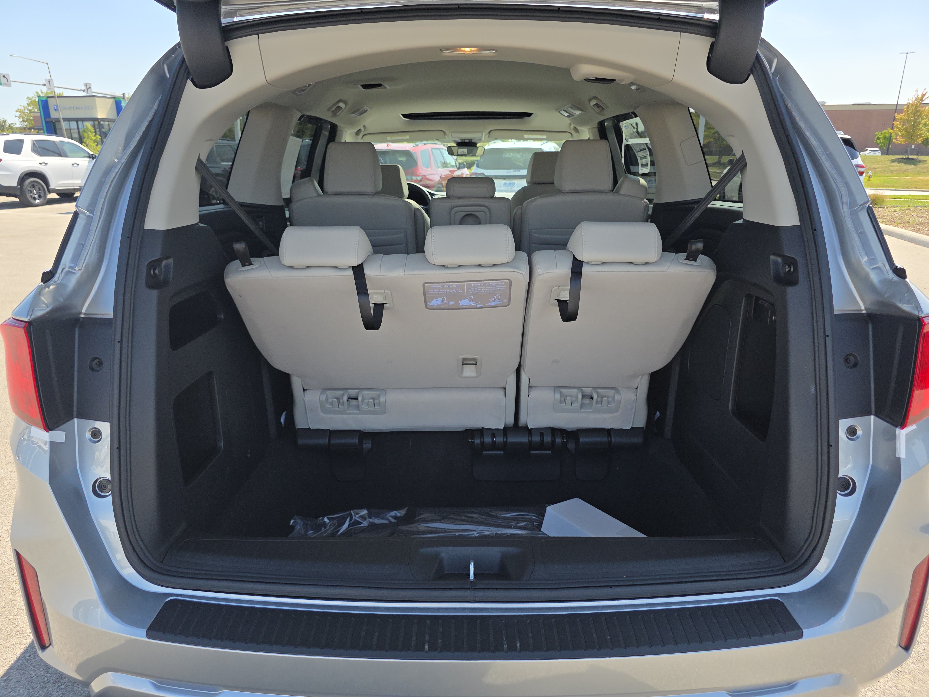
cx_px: 464
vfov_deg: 58.9
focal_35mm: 23
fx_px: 617
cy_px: 348
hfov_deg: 73.9
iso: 80
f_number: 1.7
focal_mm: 6.3
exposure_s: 1/2937
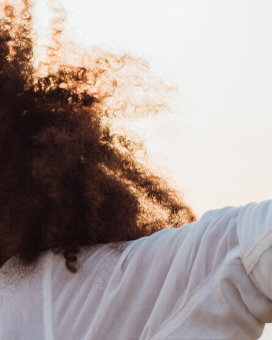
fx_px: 2164
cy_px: 216
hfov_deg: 7.1
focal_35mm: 215
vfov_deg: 9.0
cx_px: -116
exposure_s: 1/640
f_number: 2.8
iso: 100
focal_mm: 50
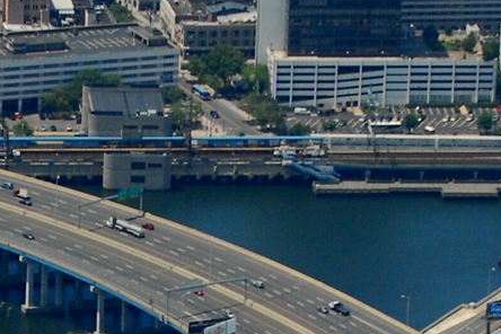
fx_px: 5928
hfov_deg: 4.8
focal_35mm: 426
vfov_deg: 3.2
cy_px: 499
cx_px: -113
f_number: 4.5
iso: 400
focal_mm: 70
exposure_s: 1/3200
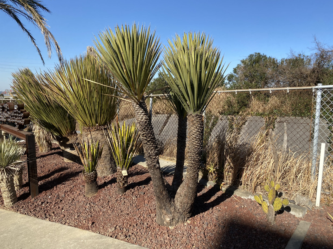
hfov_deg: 67.3
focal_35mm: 26
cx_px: 166
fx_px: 250
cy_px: 124
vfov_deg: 53.1
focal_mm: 4.25
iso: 32
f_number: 1.8
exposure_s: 1/1961
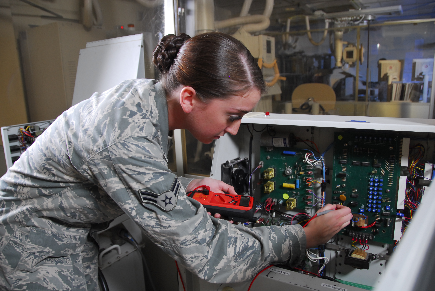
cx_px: 218
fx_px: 327
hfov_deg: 67.3
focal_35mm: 27
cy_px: 146
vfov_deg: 48.0
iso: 500
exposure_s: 1/45
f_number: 3.5
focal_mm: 18
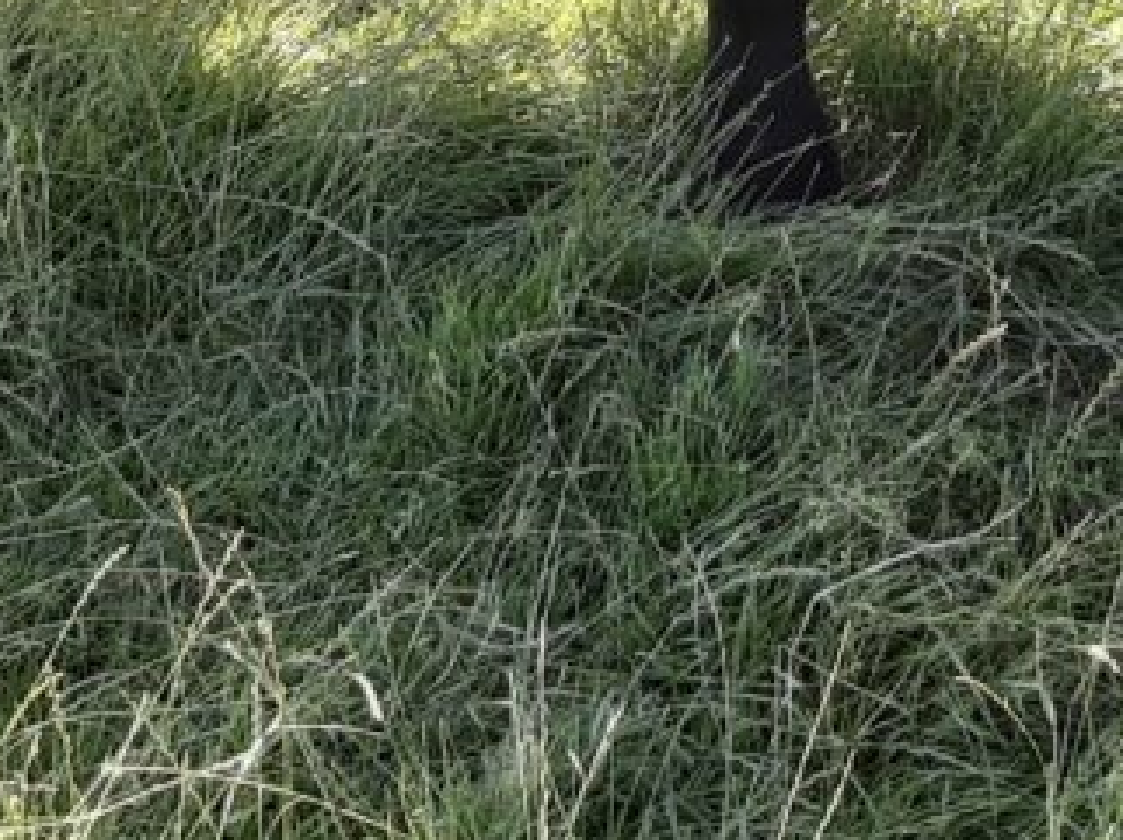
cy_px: -669
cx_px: 792
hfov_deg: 19.0
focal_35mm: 103
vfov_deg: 13.0
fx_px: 3339
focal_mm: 2.9
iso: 40
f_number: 1.9
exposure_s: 1/243
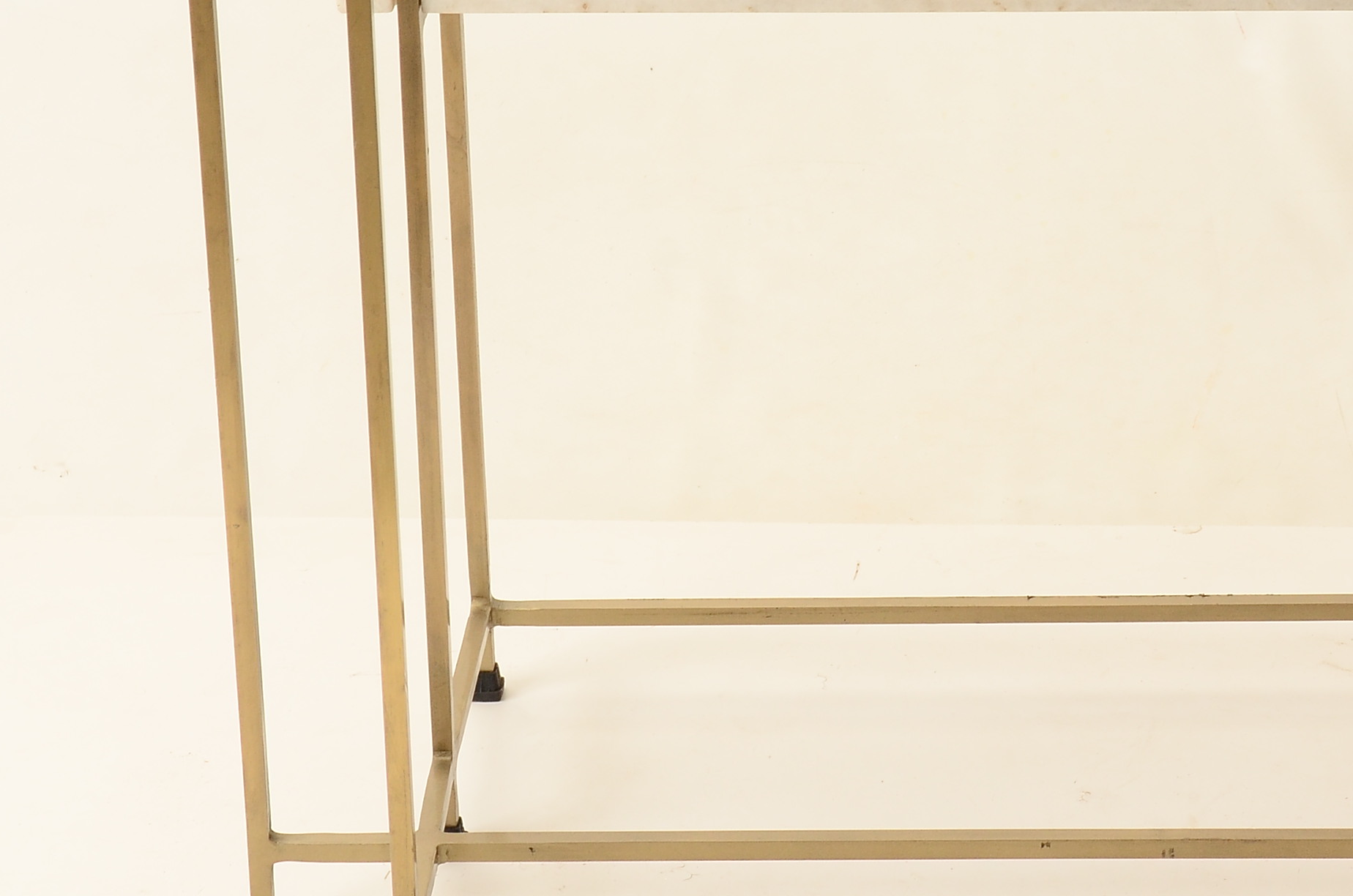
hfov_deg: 17.0
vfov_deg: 11.4
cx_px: 972
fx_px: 4501
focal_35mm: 120
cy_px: 264
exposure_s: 1/60
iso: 320
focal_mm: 40
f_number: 11
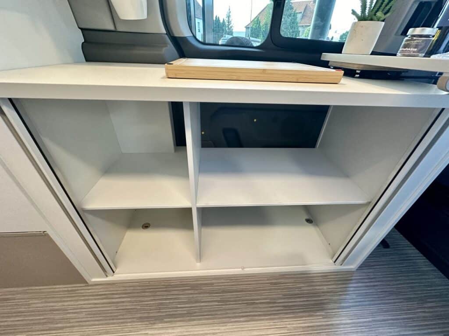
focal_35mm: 14
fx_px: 182
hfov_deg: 102.1
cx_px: 224
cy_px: 168
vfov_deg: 85.7
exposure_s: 1/59
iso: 320
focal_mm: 2.22
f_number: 2.2
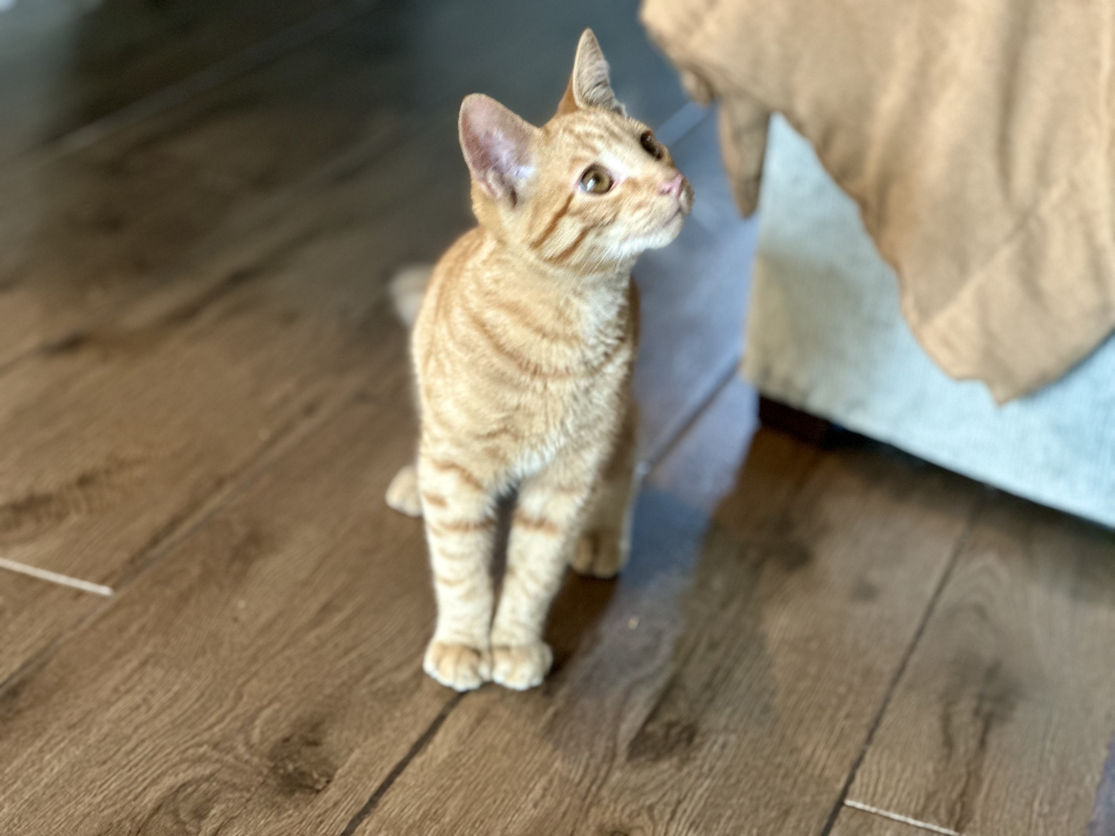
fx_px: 2480
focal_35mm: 77
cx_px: 558
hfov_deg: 25.3
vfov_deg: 19.1
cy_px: 418
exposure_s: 1/30
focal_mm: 9
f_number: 2.8
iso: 320
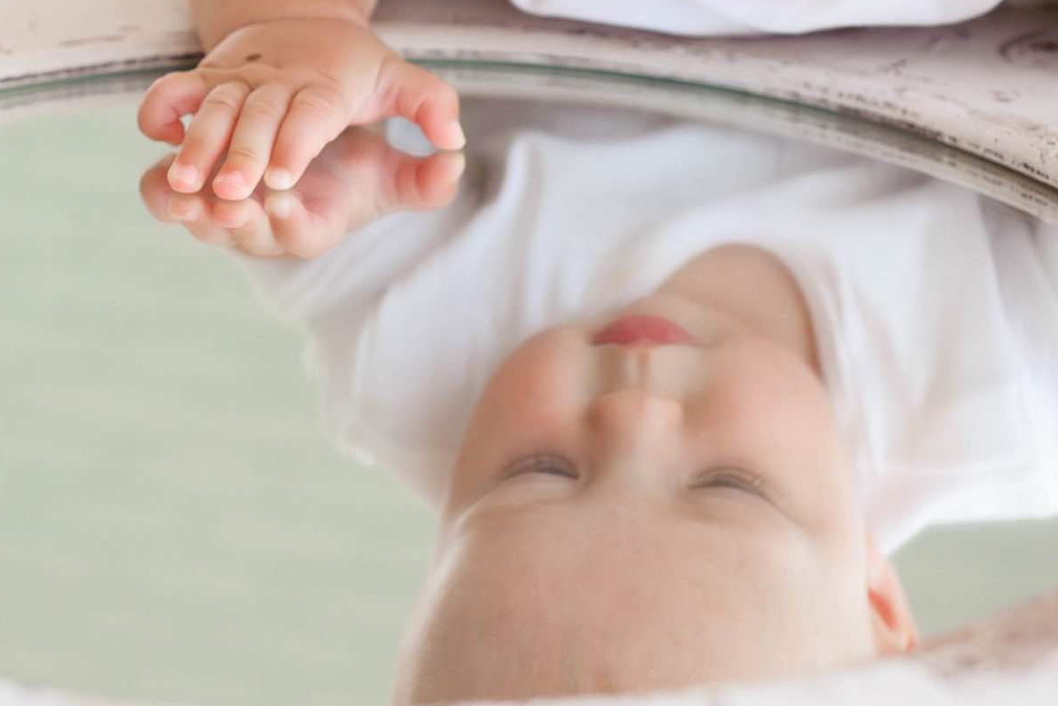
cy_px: 11
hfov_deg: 19.0
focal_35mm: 107
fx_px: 3145
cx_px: 320
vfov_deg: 12.7
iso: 400
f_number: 3.5
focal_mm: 50
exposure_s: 1/320
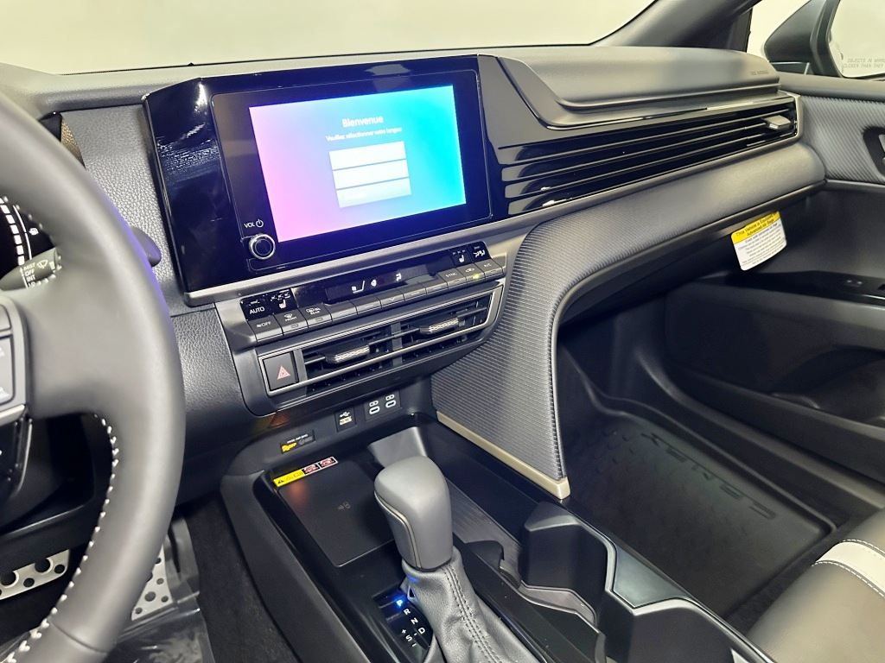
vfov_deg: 56.8
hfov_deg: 71.6
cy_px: 332
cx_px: 442
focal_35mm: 24
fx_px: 614
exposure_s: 1/40
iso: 1000
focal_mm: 6.86
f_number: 1.78
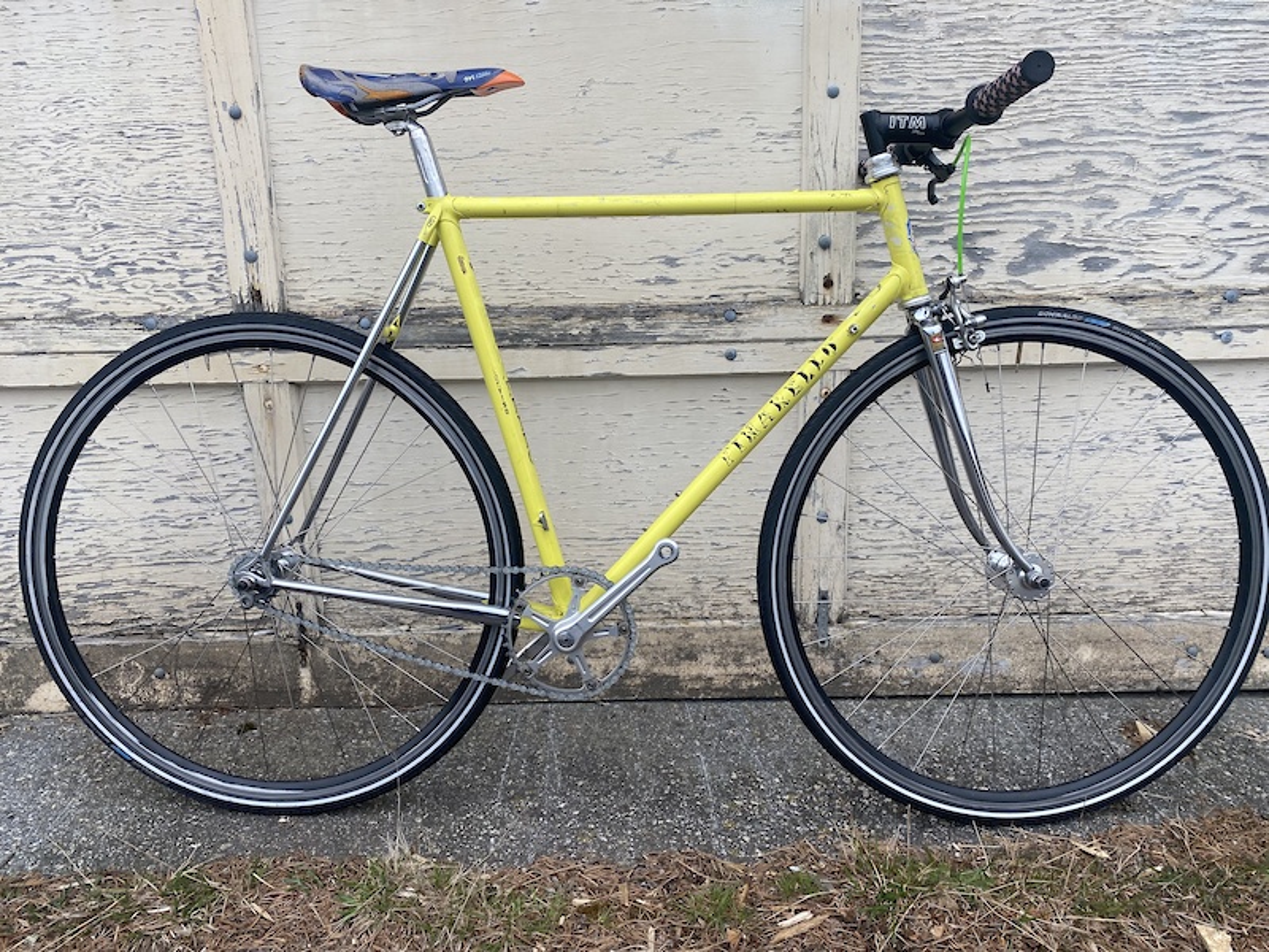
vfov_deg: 53.1
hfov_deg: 67.3
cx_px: 634
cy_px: 476
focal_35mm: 26
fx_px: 953
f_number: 1.8
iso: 32
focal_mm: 4.25
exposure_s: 1/479
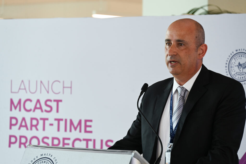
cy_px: 82
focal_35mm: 155
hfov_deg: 13.3
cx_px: 123
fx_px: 1058
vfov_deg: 8.8
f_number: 6.3
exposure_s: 1/60
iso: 640
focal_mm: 155
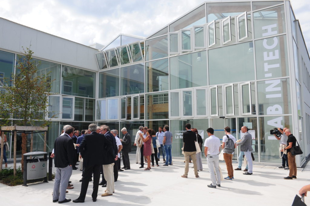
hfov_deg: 65.5
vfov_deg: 46.4
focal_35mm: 28
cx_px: 155
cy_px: 103
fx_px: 241
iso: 200
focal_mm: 28
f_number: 11
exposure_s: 1/250
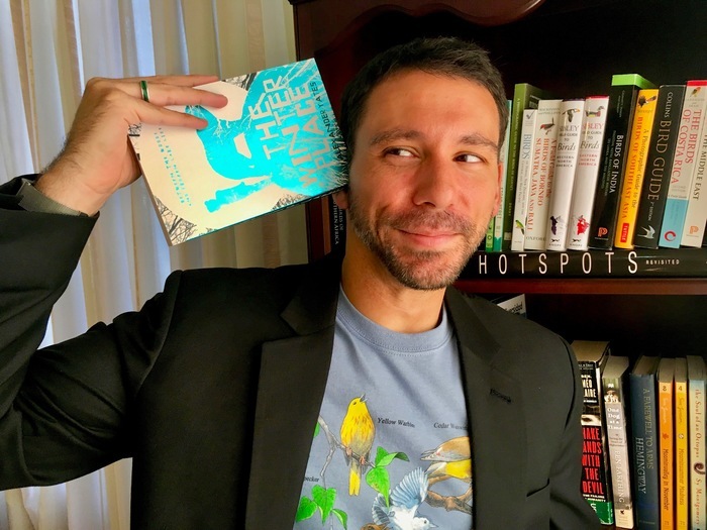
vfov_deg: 48.2
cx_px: 354
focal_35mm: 29
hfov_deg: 61.7
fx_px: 592
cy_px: 265
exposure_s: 1/33
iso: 50
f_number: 2.2
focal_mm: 4.15
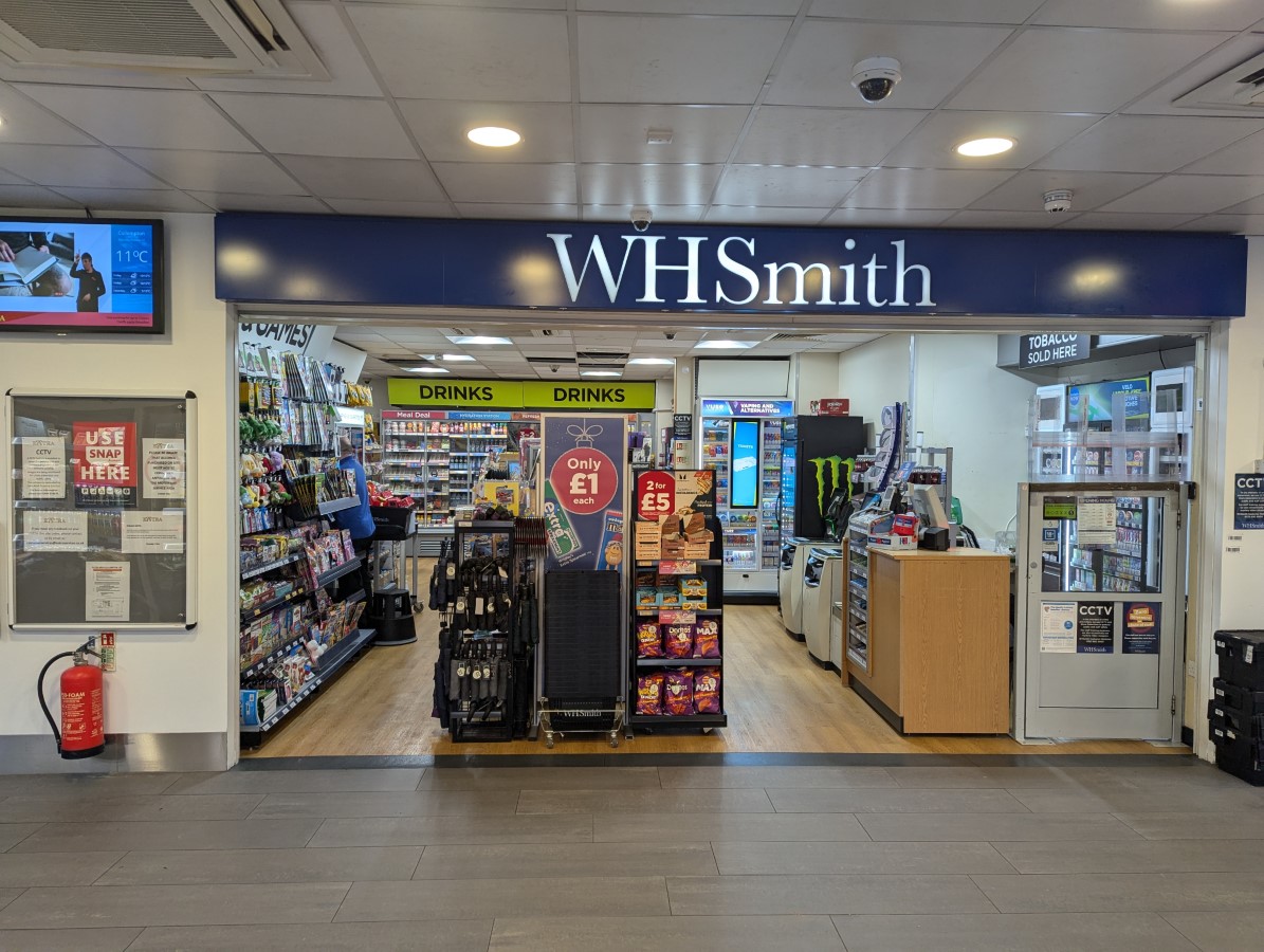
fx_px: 878
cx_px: 632
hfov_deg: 71.5
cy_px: 476
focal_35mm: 24
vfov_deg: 56.9
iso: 73
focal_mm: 6.81
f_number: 1.85
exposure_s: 1/100
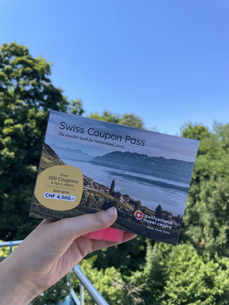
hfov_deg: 53.1
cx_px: 114
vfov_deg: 67.3
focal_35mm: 26
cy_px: 152
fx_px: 229
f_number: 1.6
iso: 32
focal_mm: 4.2
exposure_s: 1/1618
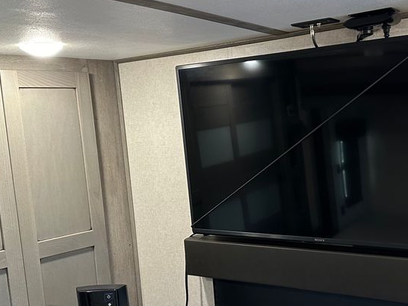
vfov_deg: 31.9
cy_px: 205
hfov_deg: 41.9
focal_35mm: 45
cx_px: 245
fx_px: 531
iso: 400
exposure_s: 1/60
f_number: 1.78
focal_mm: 6.86
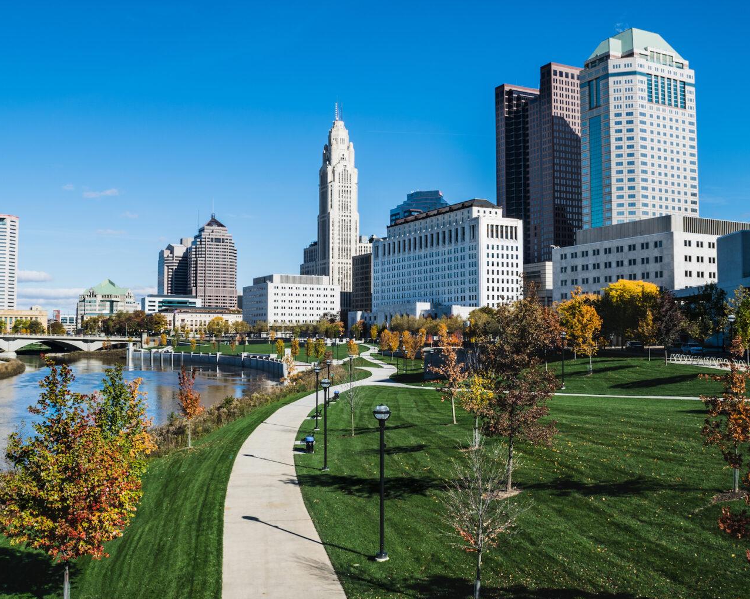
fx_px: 789
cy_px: 299
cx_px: 327
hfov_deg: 50.7
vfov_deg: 41.6
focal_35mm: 36
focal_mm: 21
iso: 100
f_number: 14
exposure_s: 1/100
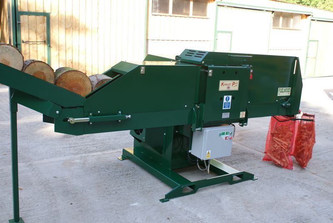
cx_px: 166
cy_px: 112
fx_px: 361
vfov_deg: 34.3
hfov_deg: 49.5
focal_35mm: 39
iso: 100
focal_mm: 26
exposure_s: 1/60
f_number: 4.5
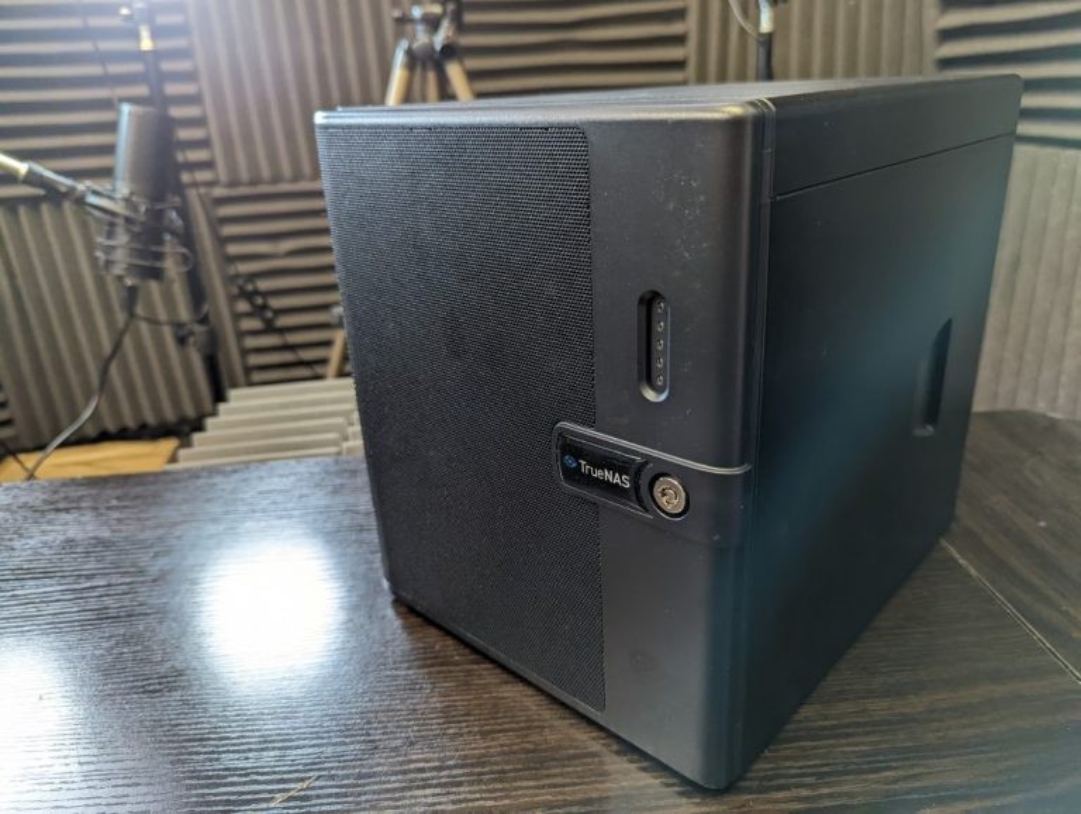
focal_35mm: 24
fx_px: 750
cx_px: 540
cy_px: 407
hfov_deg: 71.5
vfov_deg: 56.9
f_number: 1.85
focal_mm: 6.81
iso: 561
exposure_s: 1/129
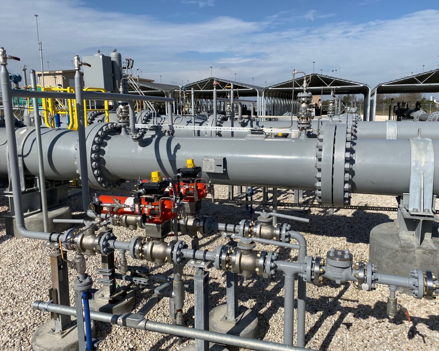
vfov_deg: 51.5
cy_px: 171
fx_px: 364
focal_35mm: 28
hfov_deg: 62.2
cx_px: 229
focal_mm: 4.25
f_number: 1.8
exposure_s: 1/6098
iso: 32
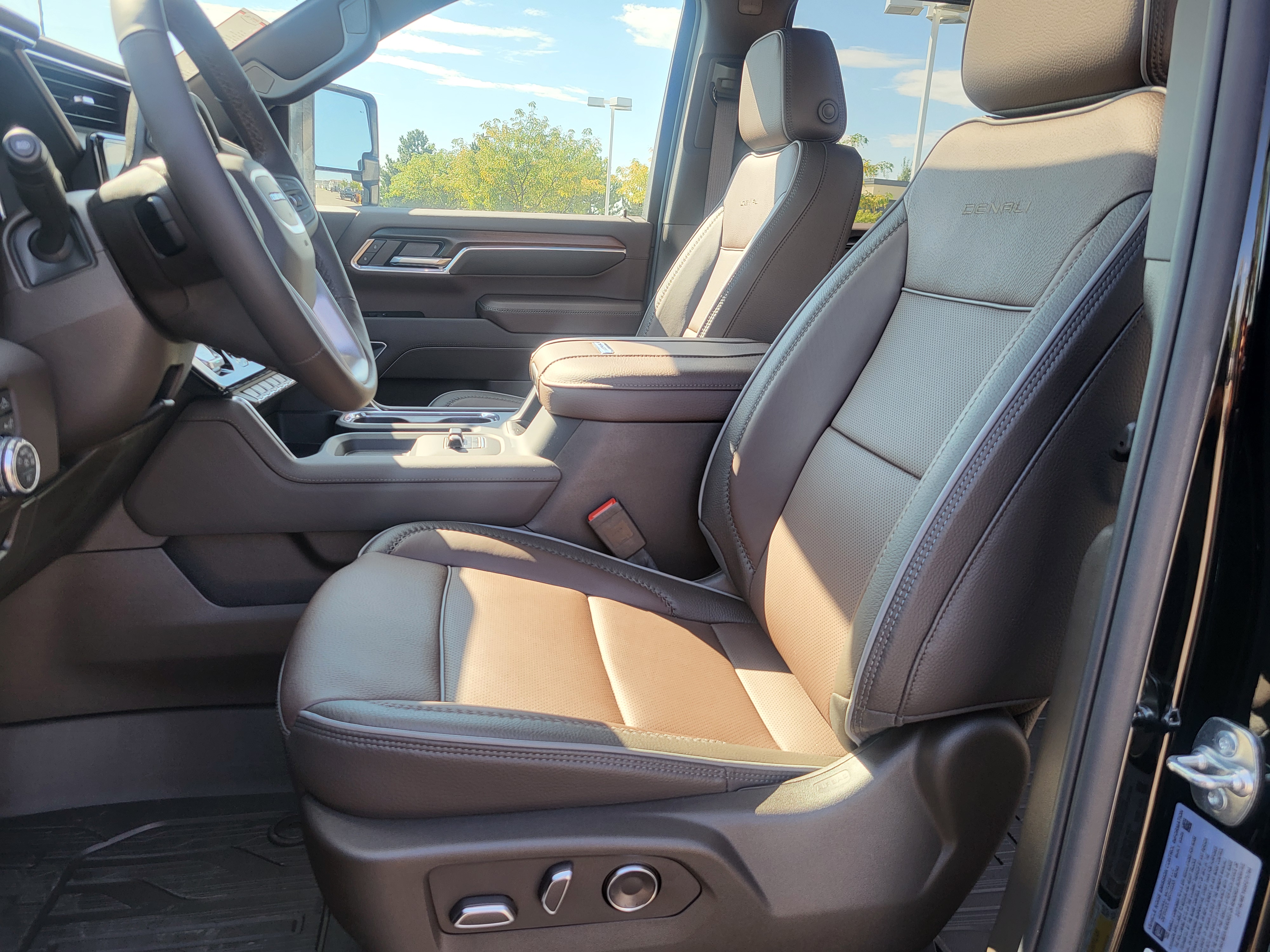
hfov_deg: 67.3
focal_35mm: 26
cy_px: 476
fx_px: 954
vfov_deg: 53.1
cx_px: 635
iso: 40
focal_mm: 5.4
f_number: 1.8
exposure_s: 1/159
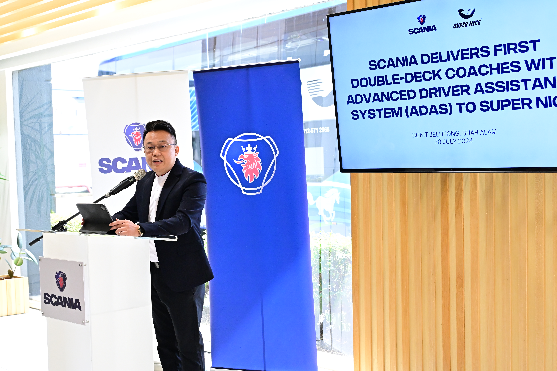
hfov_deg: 36.9
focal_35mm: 54
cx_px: 258
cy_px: 214
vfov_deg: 25.0
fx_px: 835
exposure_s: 1/200
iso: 3200
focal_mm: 41
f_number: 5
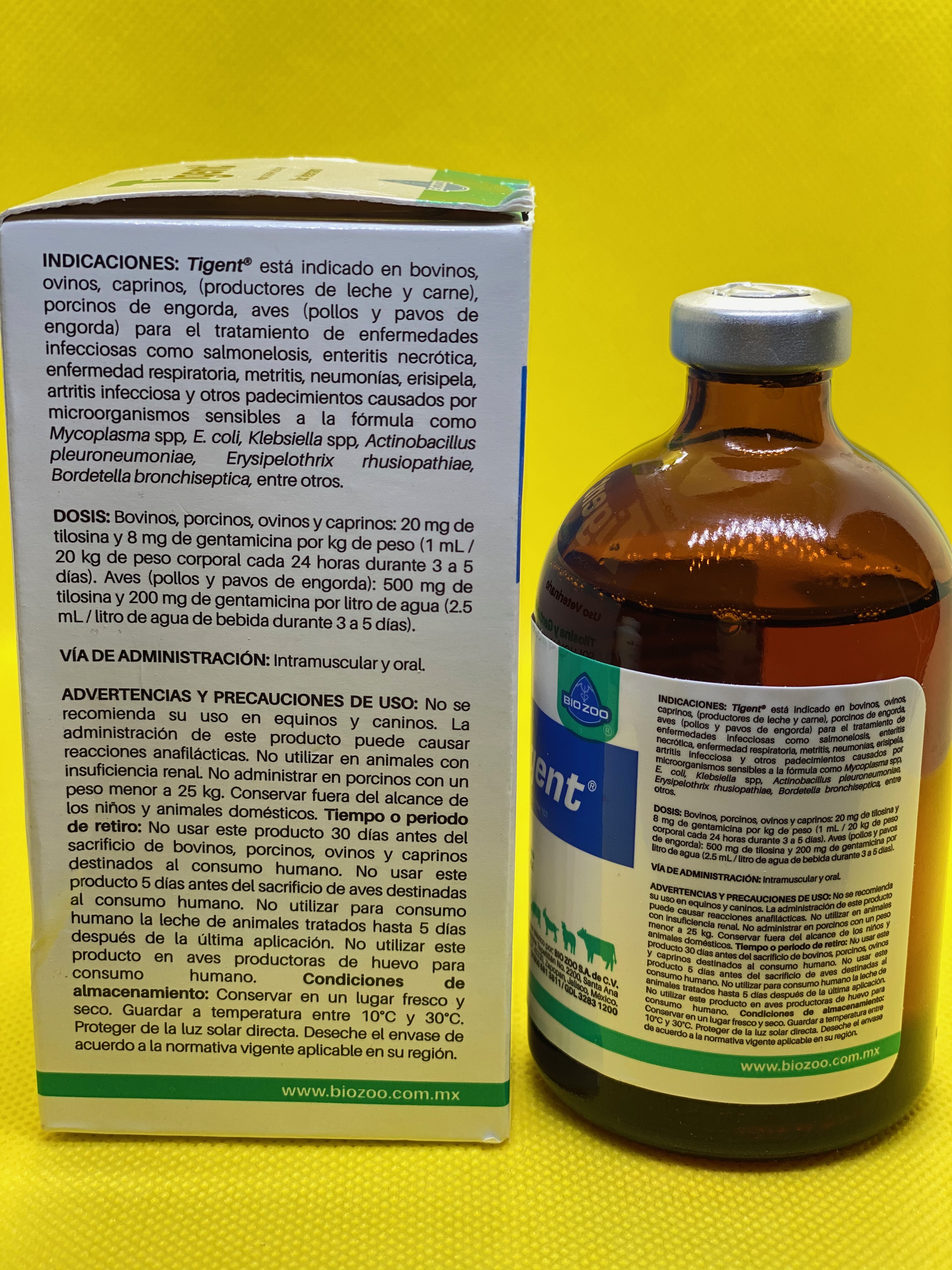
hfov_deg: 28.0
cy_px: 635
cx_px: 476
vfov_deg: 36.8
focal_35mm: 52
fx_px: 1907
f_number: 2
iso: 32
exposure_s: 1/120
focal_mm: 6
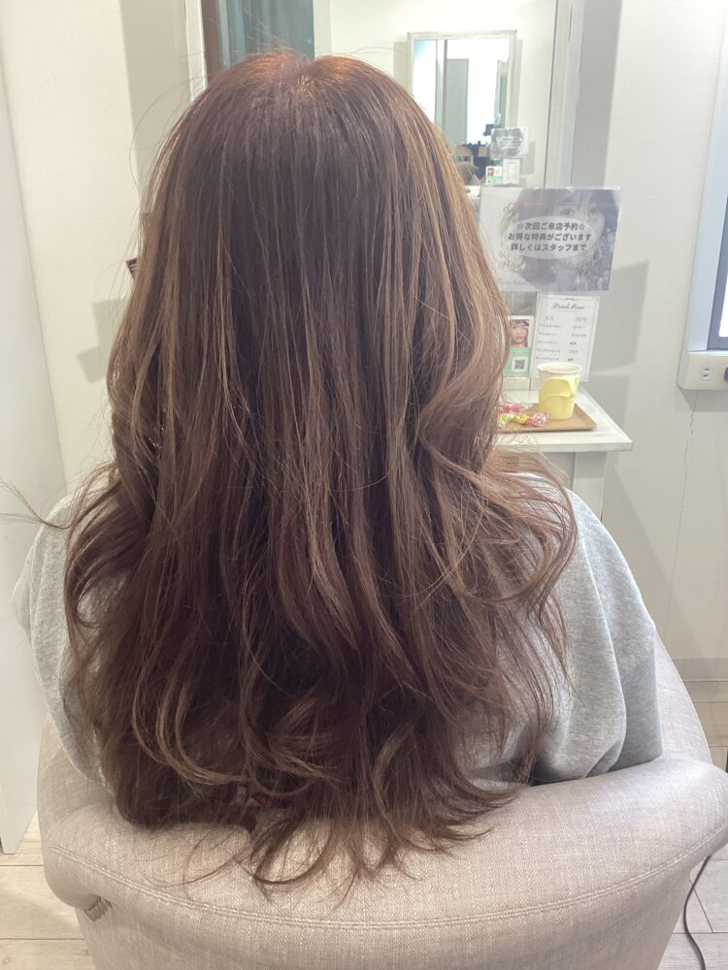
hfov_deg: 45.4
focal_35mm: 31
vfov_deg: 58.4
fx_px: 869
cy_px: 485
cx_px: 364
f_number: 2.4
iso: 64
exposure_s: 1/50
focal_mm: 3.3
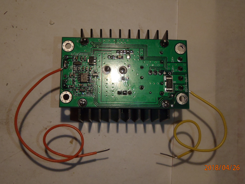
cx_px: 126
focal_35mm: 39
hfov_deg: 47.9
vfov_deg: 36.8
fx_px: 276
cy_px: 91
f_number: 4.7
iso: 320
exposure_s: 1/160
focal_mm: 6.64
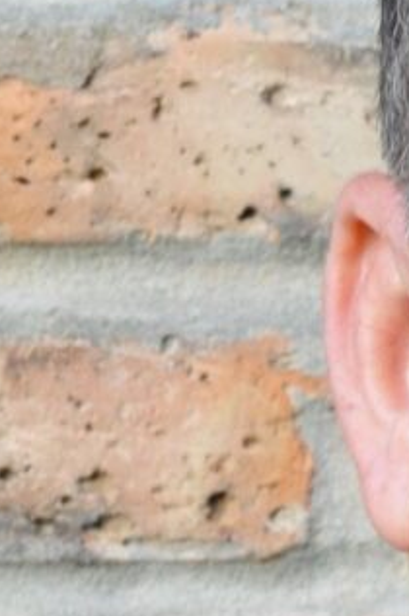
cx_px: 826
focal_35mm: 486
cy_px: 1158
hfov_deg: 2.8
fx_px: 8300
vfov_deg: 4.2
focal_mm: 50
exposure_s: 1/60
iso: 800
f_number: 9
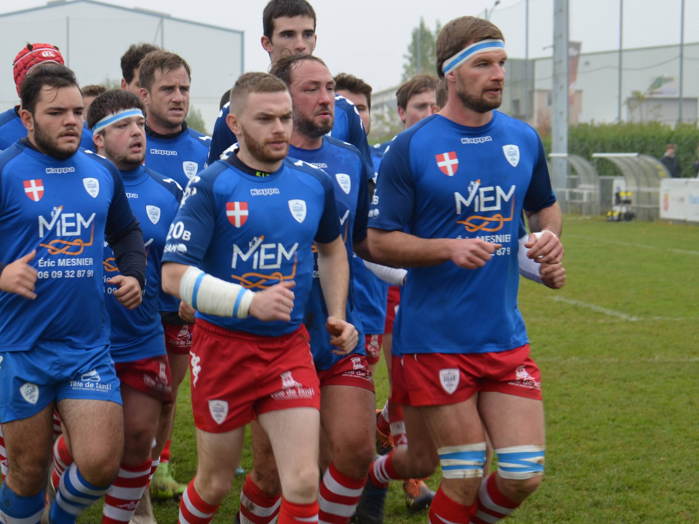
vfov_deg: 12.8
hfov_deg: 16.9
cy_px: 297
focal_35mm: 116
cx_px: 259
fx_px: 2342
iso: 200
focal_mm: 60
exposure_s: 1/125
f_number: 5.6
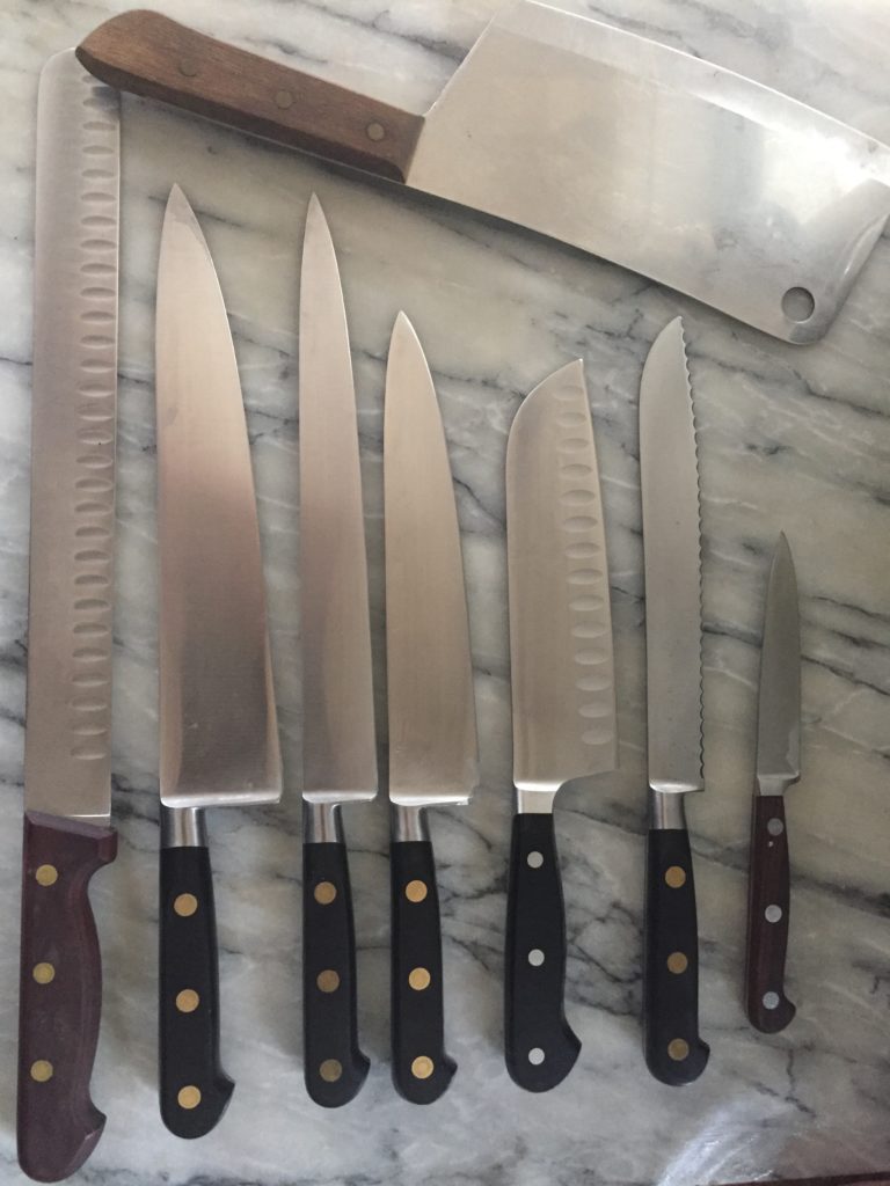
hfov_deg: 48.2
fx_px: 994
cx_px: 445
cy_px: 593
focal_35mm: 29
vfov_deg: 61.7
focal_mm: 4.15
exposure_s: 1/15
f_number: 2.2
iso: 250
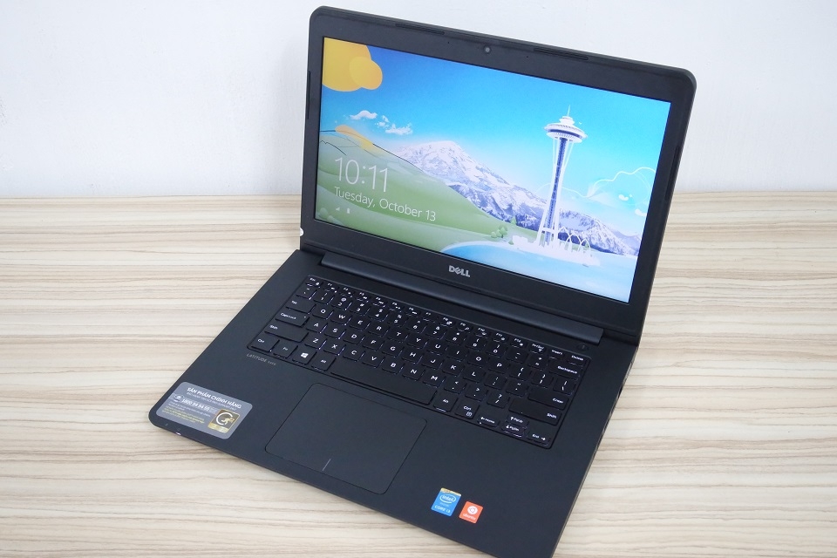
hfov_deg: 51.9
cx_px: 418
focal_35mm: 37
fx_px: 860
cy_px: 279
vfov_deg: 35.9
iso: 2500
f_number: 5.6
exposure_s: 1/25
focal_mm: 14
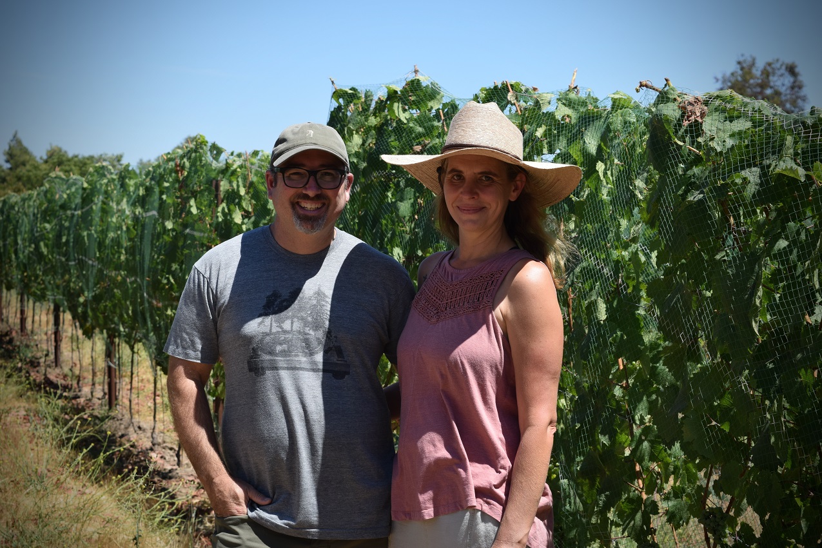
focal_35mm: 78
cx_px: 411
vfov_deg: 17.5
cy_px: 274
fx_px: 1781
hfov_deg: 26.0
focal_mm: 52
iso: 200
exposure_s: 1/320
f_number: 9
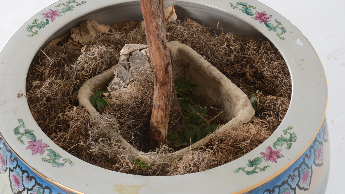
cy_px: 100
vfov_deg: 11.0
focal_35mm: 110
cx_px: 172
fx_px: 1006
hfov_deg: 19.5
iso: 160
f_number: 16
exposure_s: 1/80
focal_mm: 70
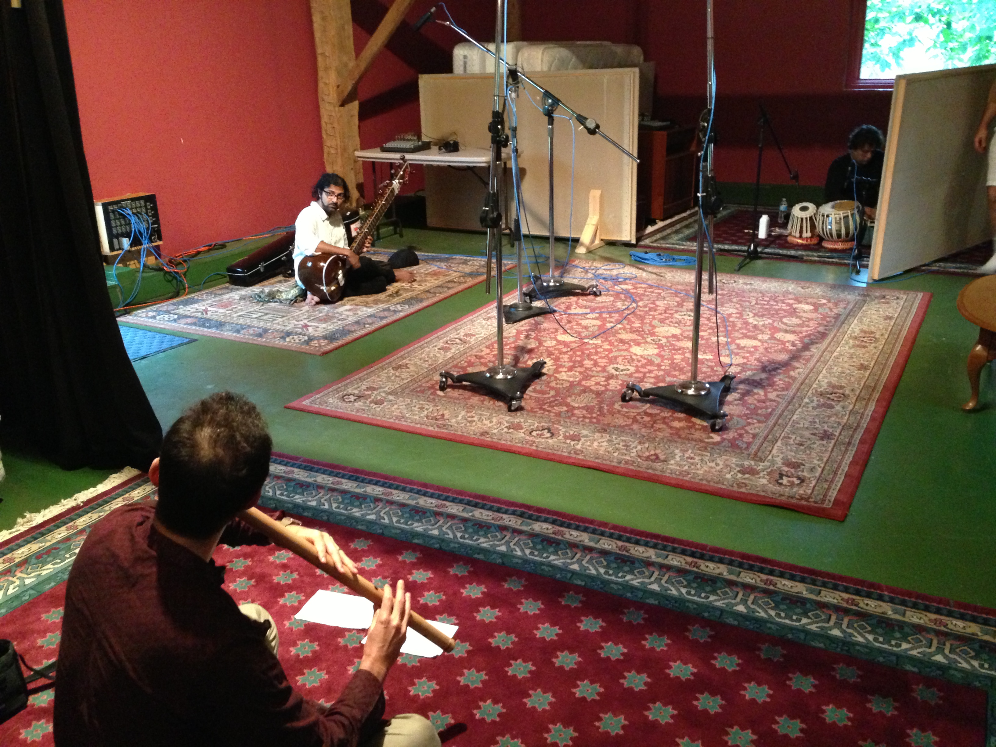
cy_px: 374
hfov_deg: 55.4
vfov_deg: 42.9
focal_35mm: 33
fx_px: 950
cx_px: 498
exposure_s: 1/15
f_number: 2.4
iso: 500
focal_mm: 4.13
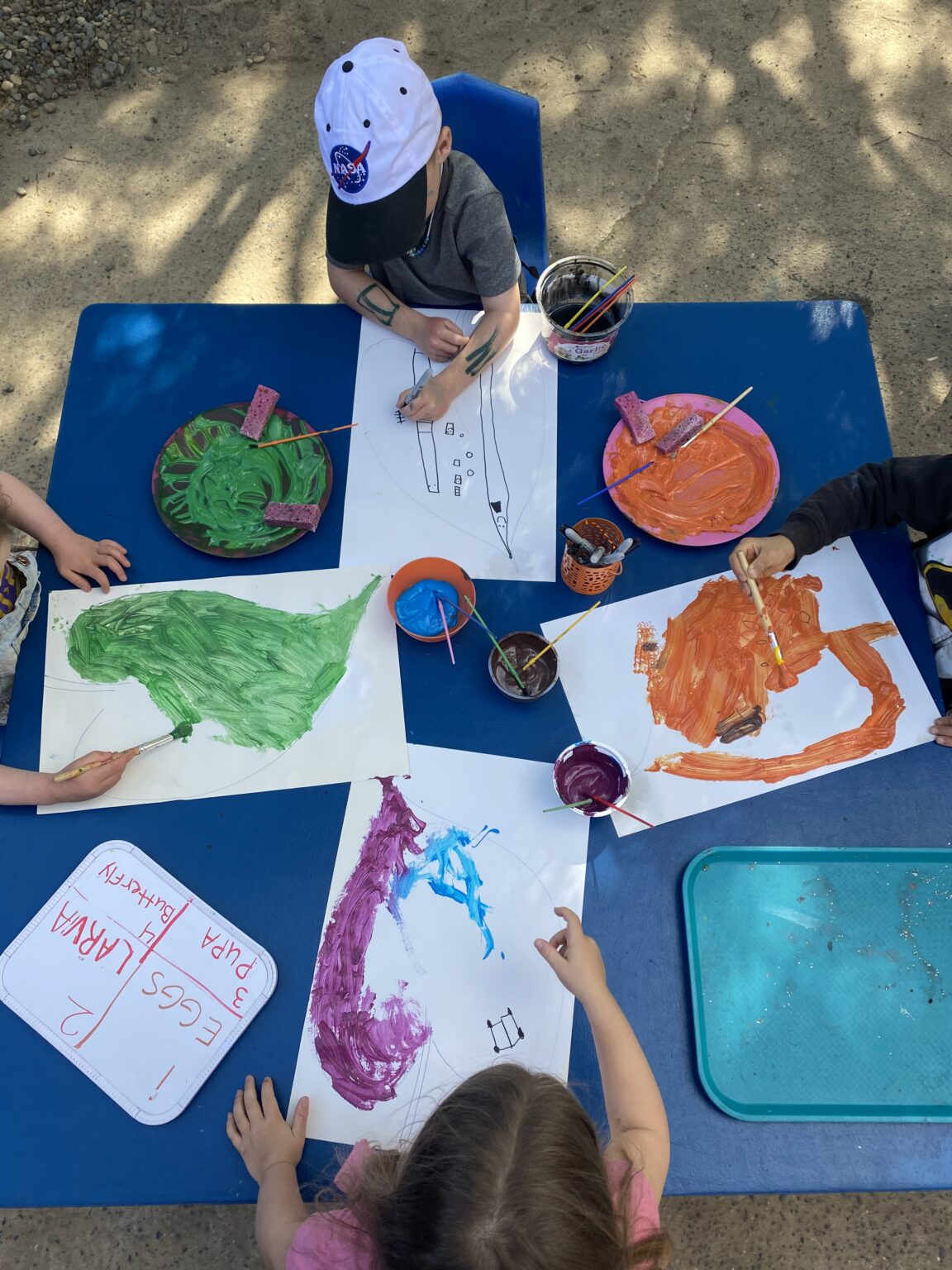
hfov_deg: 53.1
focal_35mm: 26
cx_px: 476
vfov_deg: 67.3
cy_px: 635
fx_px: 953
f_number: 1.8
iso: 32
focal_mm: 4.25
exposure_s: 1/565
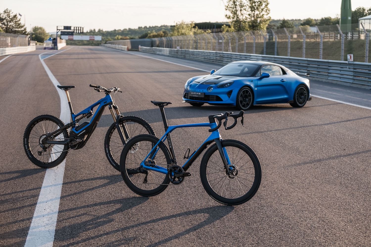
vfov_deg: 18.2
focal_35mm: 75
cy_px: 124
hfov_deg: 27.0
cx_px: 186
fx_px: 773
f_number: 3.6
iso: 160
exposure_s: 1/1000
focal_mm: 50
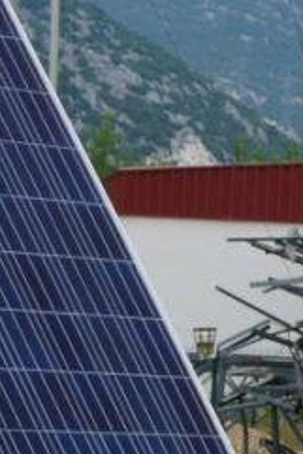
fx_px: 4021
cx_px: -133
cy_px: 527
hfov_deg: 4.3
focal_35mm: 319
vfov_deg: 6.4
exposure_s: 1/200
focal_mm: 50
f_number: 4.5
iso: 100
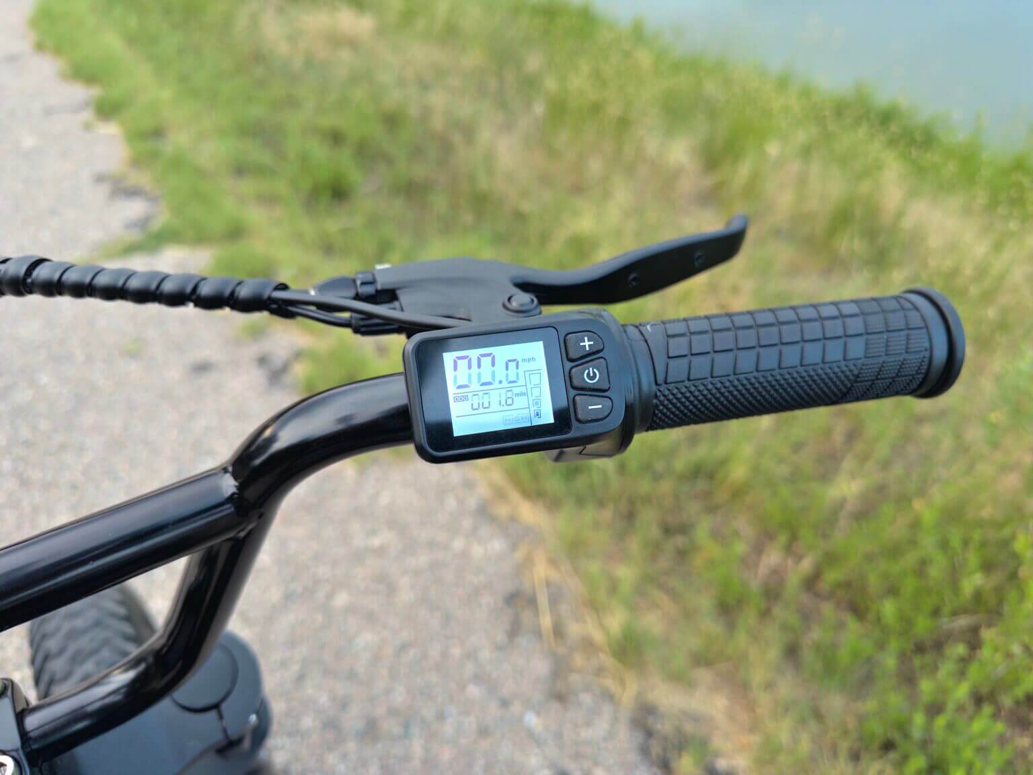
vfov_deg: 56.8
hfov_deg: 71.6
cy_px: 388
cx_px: 516
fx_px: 716
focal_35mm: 24
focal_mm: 6.9
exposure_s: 1/119
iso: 250
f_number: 1.8
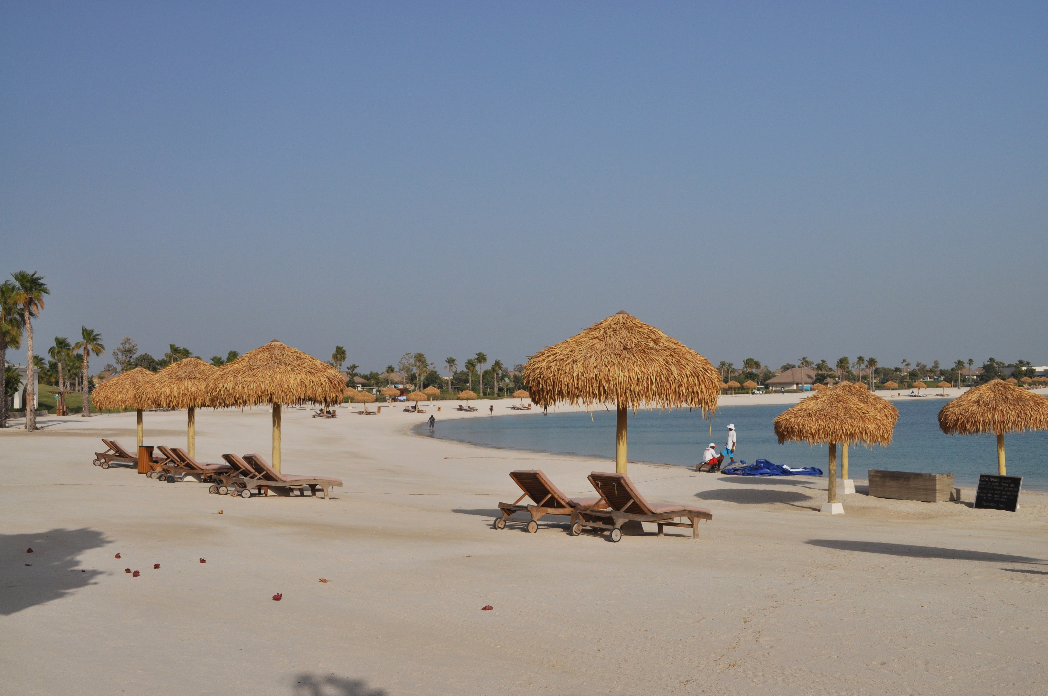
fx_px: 1134
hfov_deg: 49.6
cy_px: 348
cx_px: 524
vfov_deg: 34.1
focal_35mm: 39
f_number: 9
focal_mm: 26
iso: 200
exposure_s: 1/320
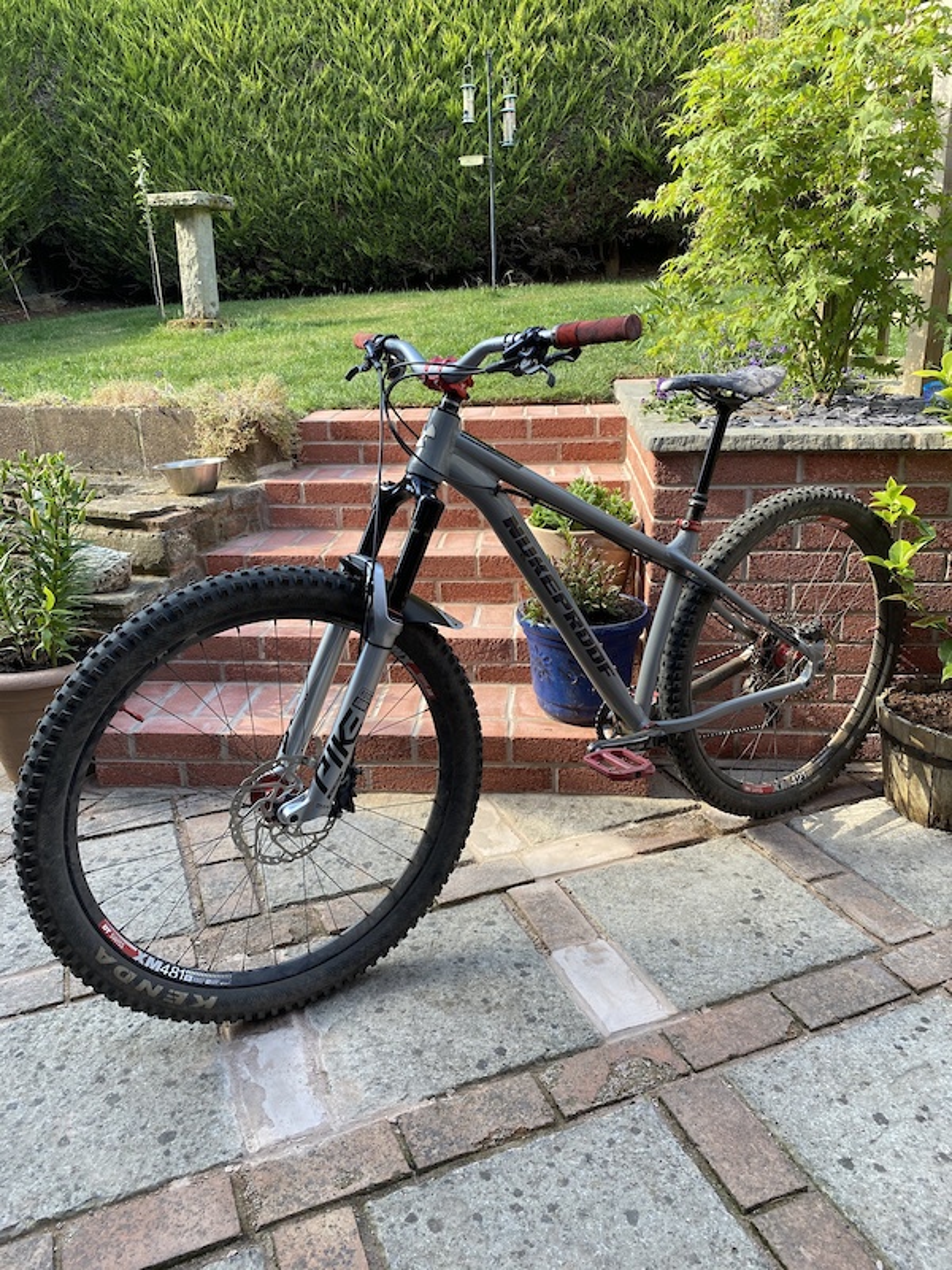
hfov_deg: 53.1
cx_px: 476
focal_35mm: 26
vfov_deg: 67.3
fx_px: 953
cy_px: 635
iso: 32
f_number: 1.8
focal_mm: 4.25
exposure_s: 1/179
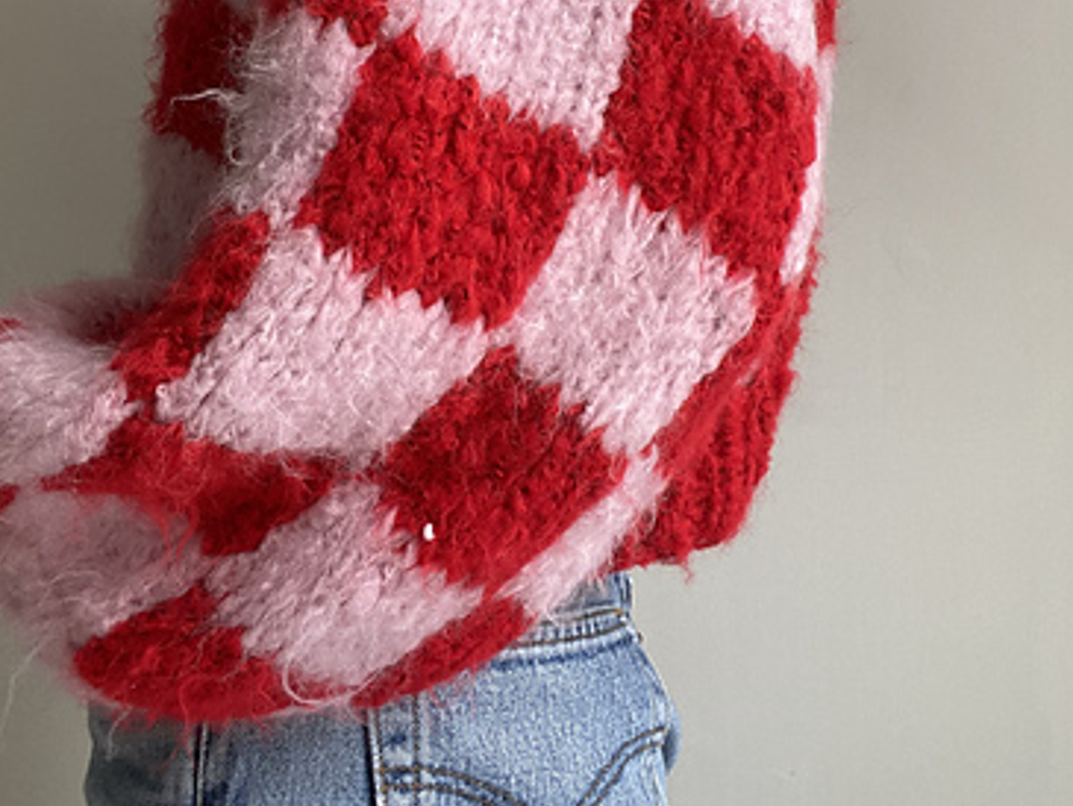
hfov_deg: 45.8
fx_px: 1271
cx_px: 534
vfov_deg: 34.1
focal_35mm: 41
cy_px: 159
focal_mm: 2.71
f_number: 2.2
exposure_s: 1/76
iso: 100
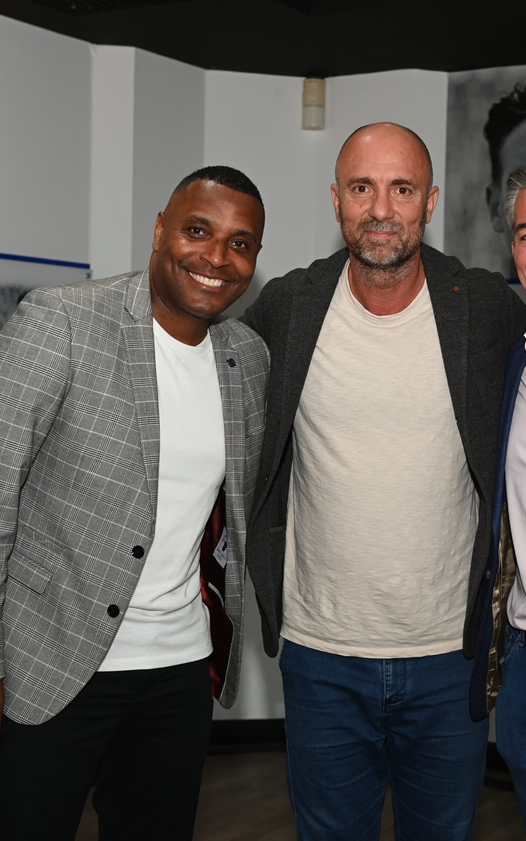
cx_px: 334
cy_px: 420
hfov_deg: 20.9
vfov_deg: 33.0
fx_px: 1422
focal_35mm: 62
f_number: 4
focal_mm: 40
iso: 640
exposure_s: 1/160
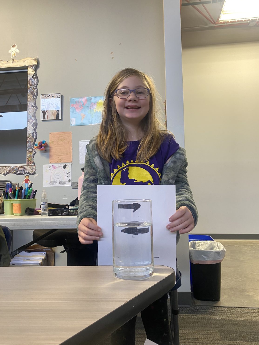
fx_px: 269
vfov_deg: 65.3
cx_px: 126
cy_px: 168
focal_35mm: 27
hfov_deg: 51.3
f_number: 1.8
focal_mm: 4.25
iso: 100
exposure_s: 1/60
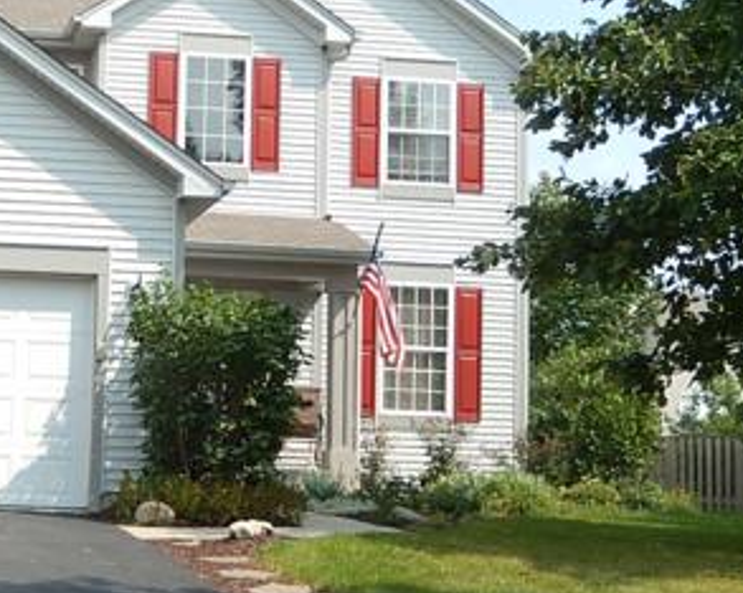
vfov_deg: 21.2
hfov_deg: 25.2
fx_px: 1582
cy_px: 281
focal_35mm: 72
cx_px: 0
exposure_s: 1/640
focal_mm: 6.5
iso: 125
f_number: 4
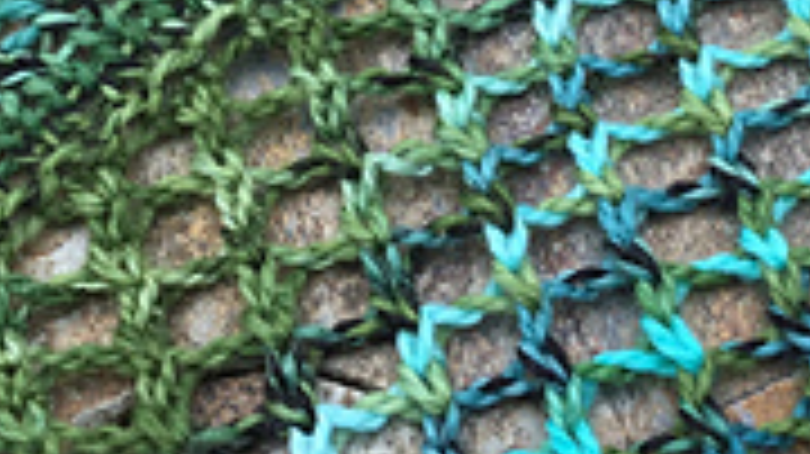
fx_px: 2018
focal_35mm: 94
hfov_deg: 22.7
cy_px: -139
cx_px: 434
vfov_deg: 12.4
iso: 25
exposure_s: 1/224
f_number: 2.4
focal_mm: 3.3
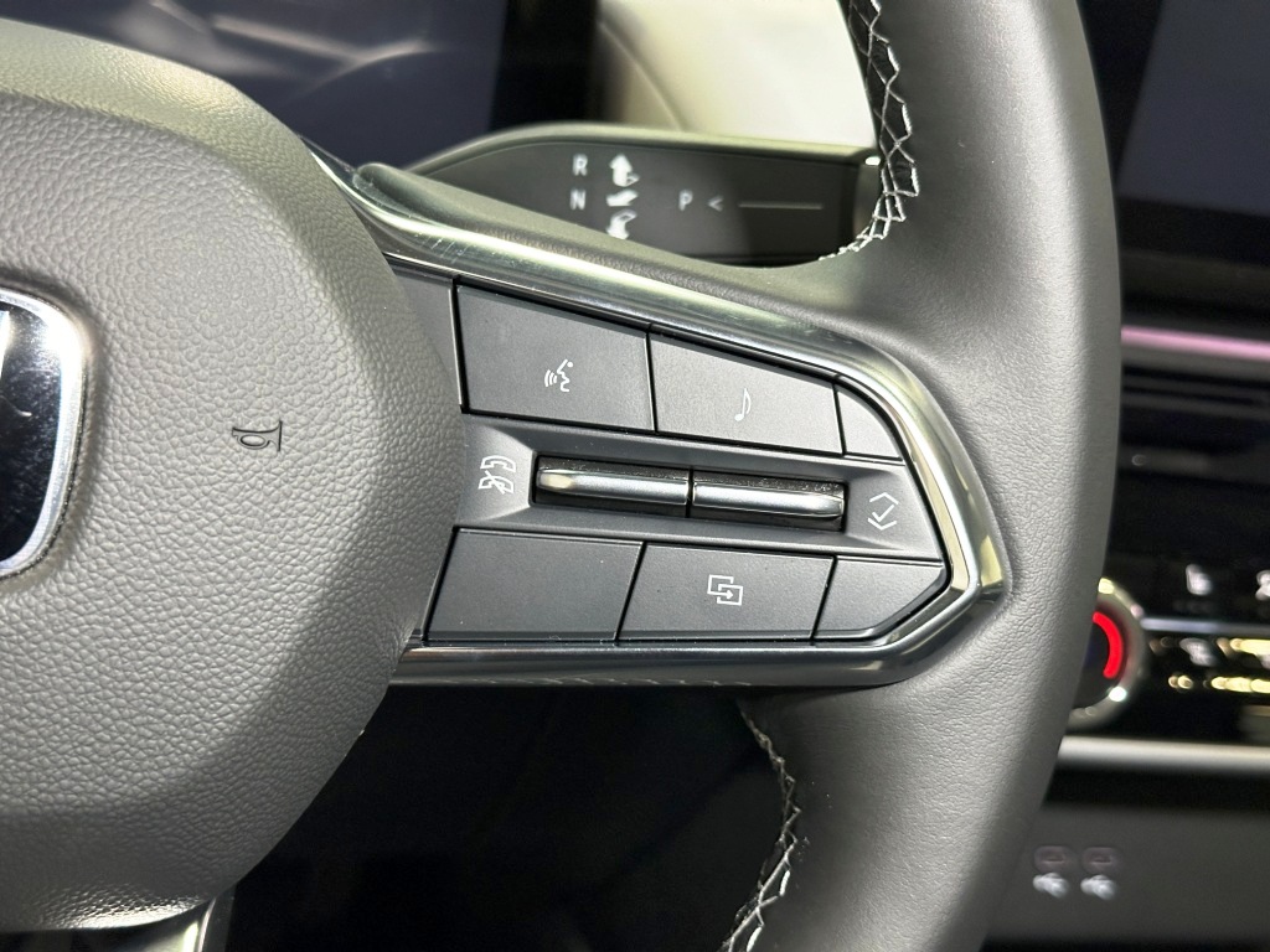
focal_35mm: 48
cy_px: 476
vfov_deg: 30.3
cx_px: 635
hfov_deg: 39.7
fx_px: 1761
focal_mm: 6.86
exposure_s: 1/40
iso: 500
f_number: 1.78
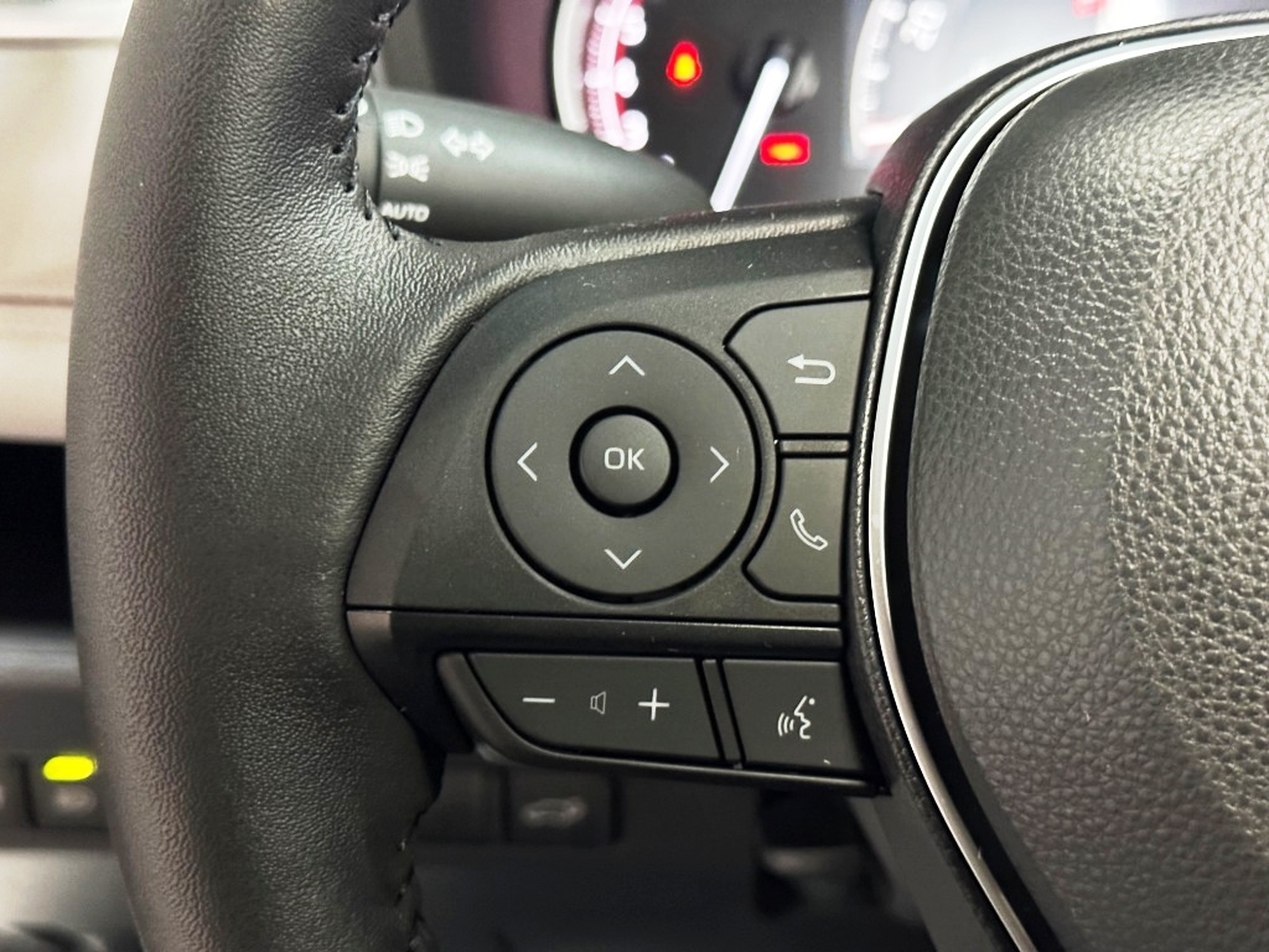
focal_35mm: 48
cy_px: 476
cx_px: 634
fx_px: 1760
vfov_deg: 30.3
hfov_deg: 39.7
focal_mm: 6.86
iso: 640
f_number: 1.78
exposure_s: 1/24
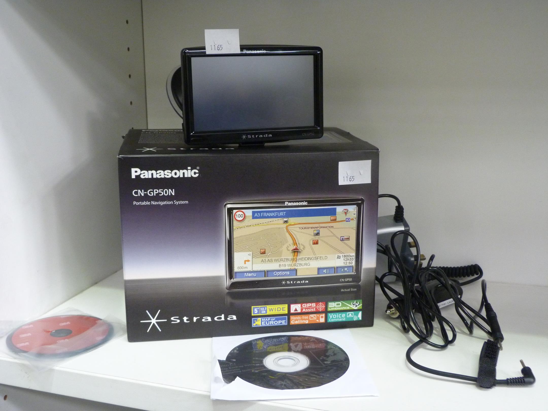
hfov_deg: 47.9
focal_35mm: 39
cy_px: 206
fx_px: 617
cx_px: 274
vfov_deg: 36.8
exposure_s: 1/40
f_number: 3.1
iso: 400
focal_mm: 7.1
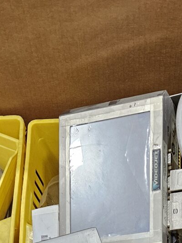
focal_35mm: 88
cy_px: 456
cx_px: 138
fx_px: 617
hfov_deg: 16.7
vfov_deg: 17.4
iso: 320
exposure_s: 1/170
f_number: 1.8
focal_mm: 5.4
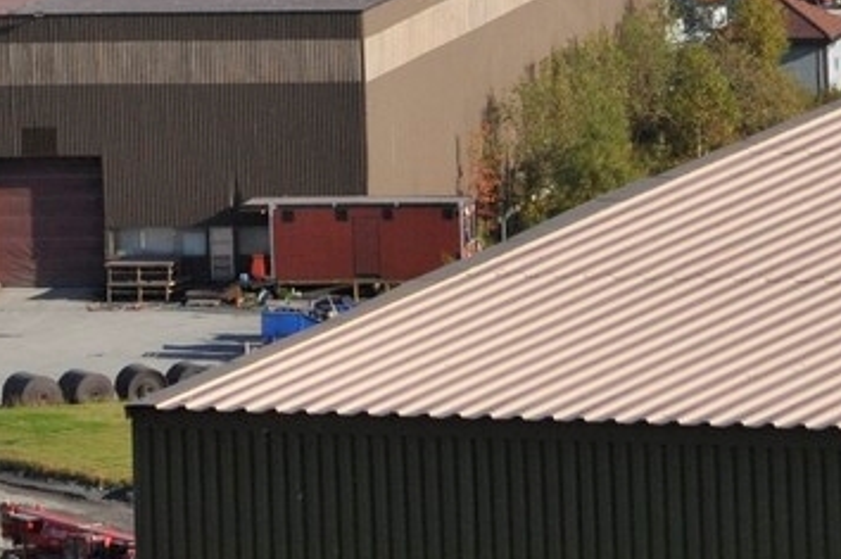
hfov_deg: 3.3
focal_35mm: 620
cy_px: -225
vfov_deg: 2.2
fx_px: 14464
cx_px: -183
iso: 640
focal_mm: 122
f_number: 6.3
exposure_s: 1/1000
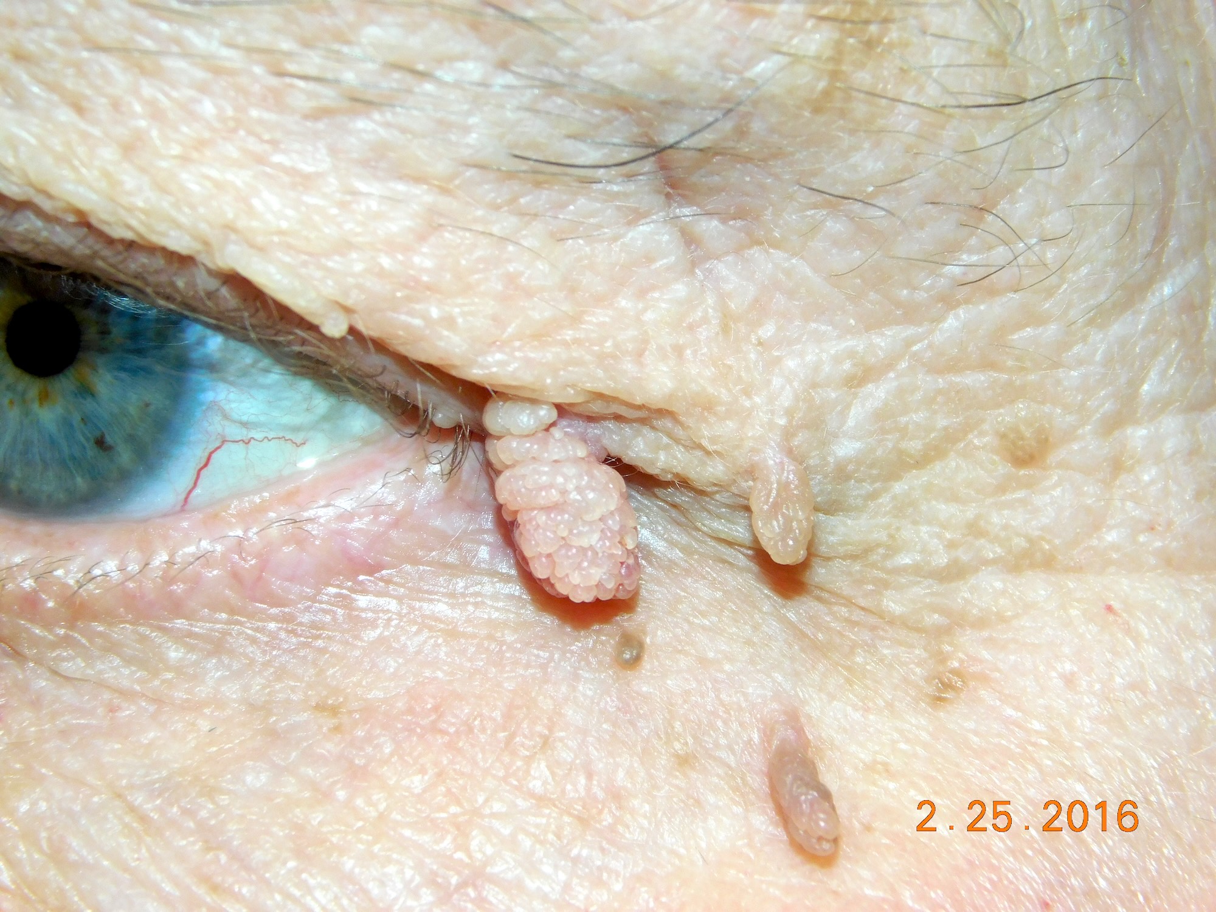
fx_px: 10328
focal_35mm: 294
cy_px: 456
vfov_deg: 5.1
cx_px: 608
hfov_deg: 6.7
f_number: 5.7
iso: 200
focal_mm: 52.2
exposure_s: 1/60
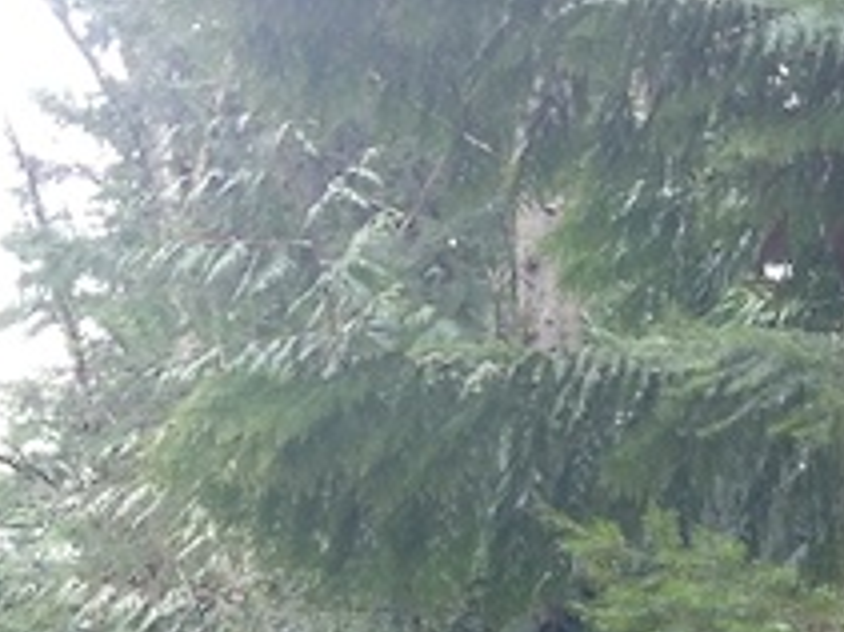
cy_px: 1196
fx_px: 3046
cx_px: 628
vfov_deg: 10.9
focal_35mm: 125
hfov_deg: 15.7
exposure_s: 1/120
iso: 64
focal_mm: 4.12
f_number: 2.4
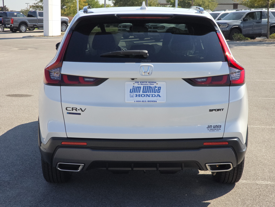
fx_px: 548
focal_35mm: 69
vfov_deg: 21.3
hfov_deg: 28.2
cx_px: 138
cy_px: 104
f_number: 2.4
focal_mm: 7.9
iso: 80
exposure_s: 1/2000
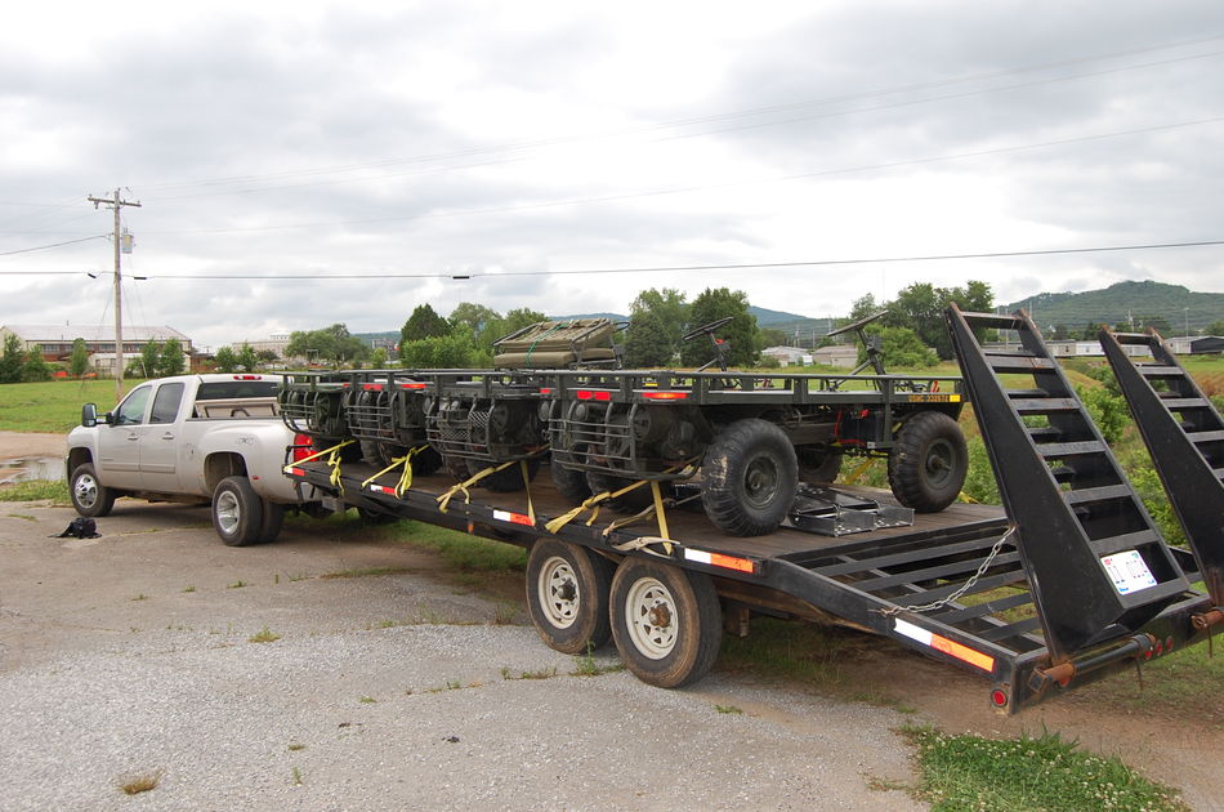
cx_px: 612
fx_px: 1018
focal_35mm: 30
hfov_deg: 62.0
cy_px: 406
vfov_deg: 43.5
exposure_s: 1/500
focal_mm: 20
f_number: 5.6
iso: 360
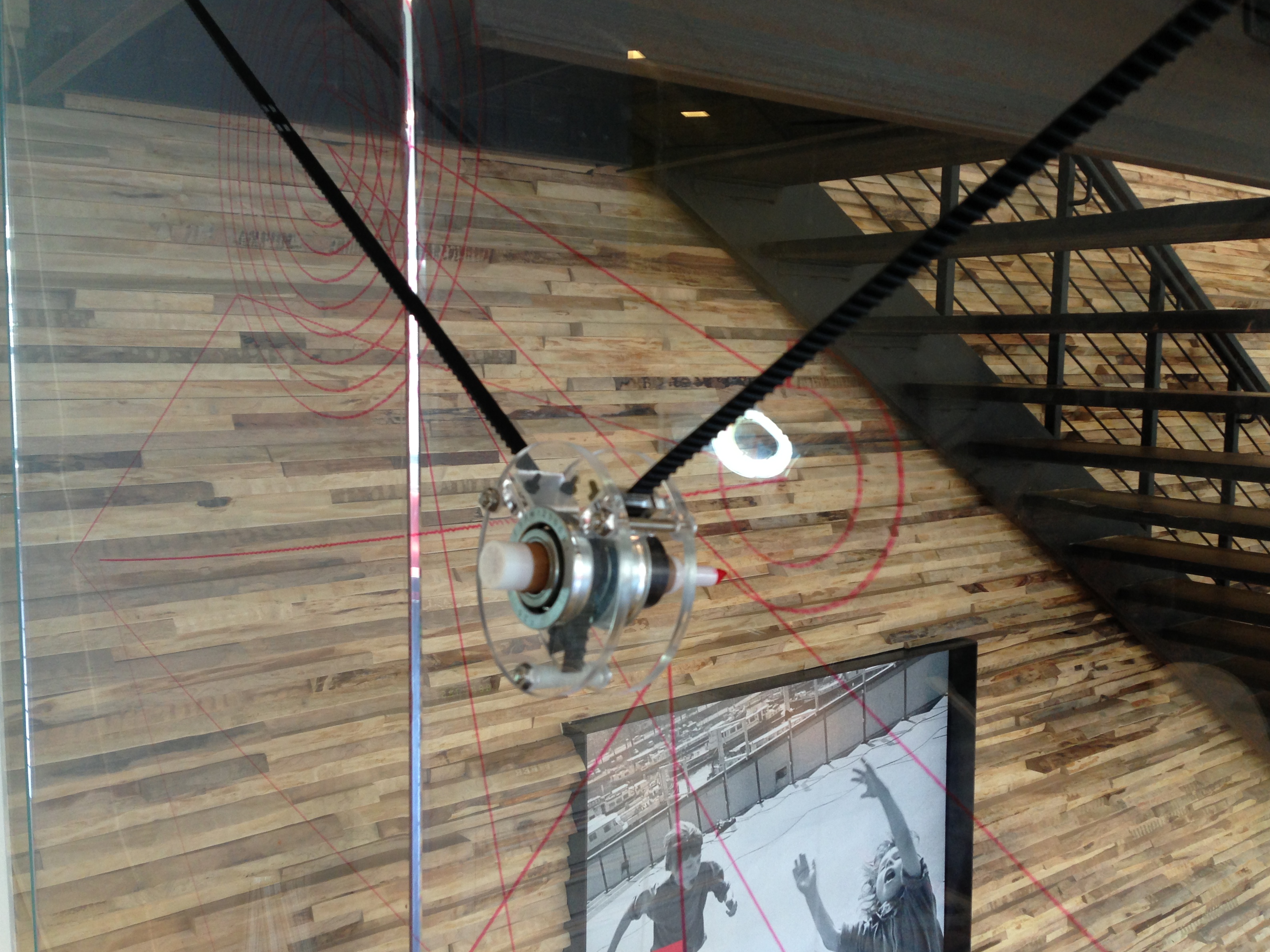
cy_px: 466
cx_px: 635
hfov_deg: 54.0
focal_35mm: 34
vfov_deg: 41.8
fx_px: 1247
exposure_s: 1/20
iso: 80
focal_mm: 4.13
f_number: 2.4
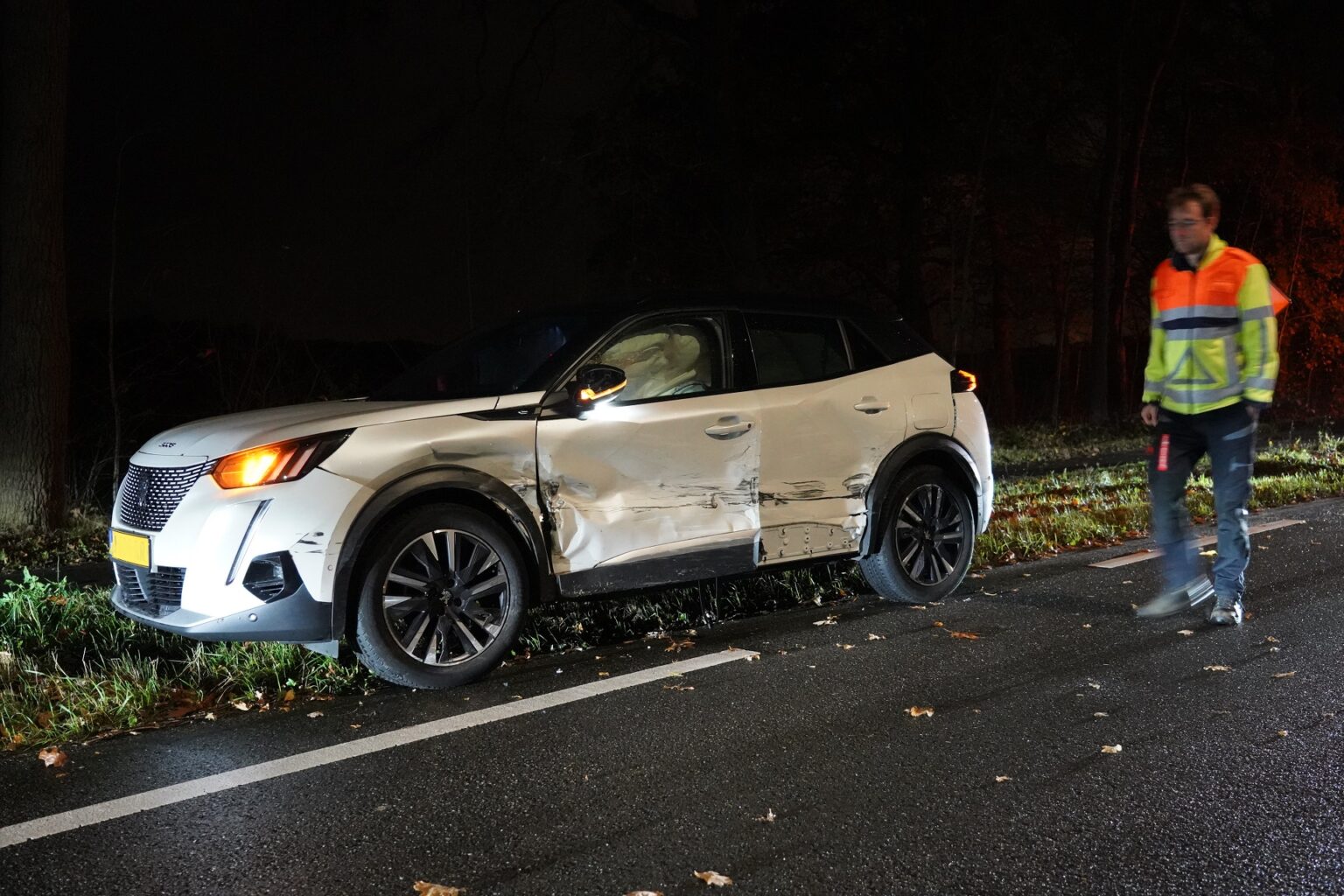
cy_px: 448
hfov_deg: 55.8
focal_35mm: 34
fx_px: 1269
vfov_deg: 38.9
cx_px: 672
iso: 12800
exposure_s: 1/30
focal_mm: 34
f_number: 4
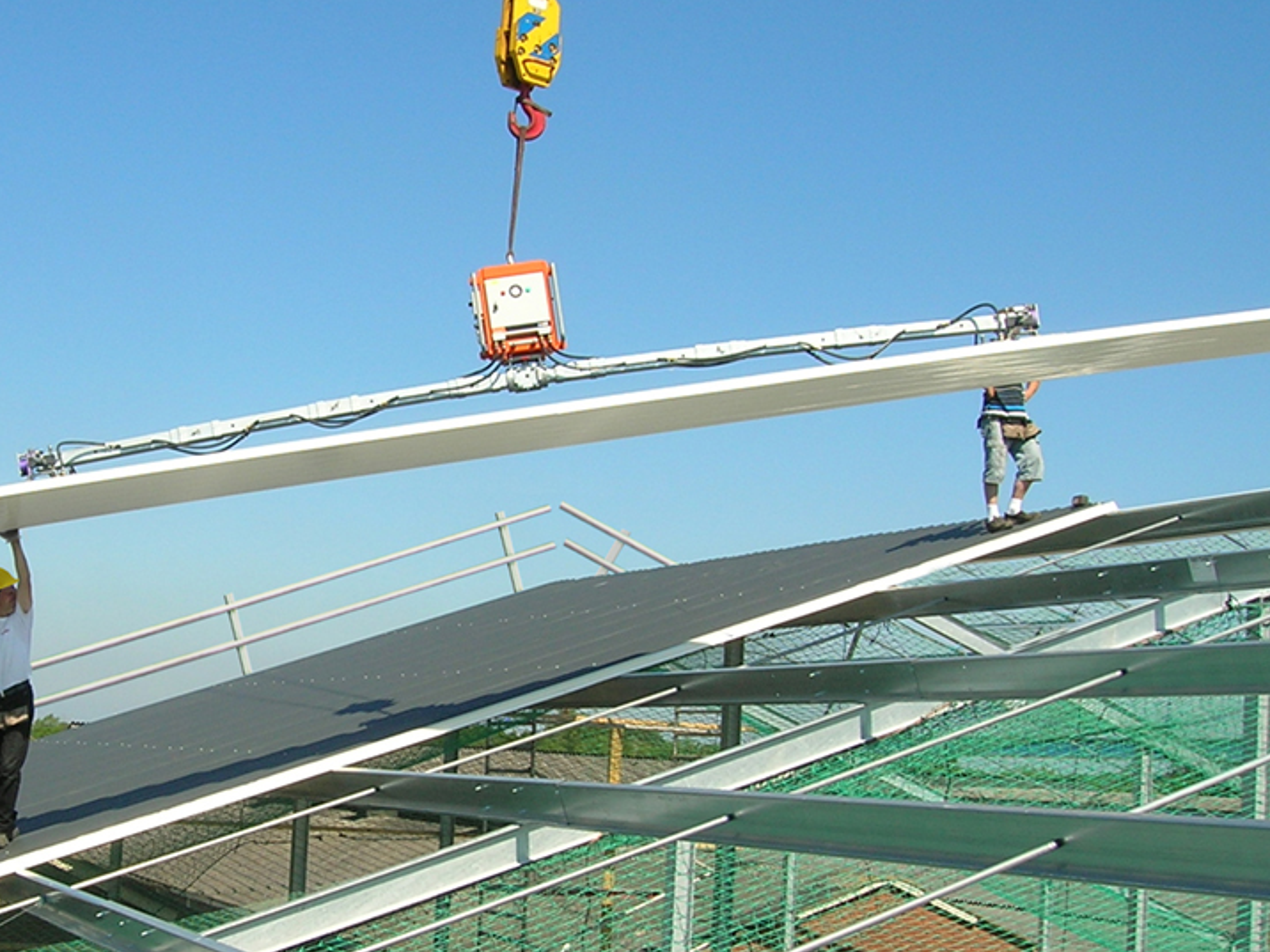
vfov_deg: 25.6
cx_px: 339
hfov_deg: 33.2
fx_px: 2091
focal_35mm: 57
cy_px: 573
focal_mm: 5.7
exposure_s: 1/350
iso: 50
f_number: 4.9
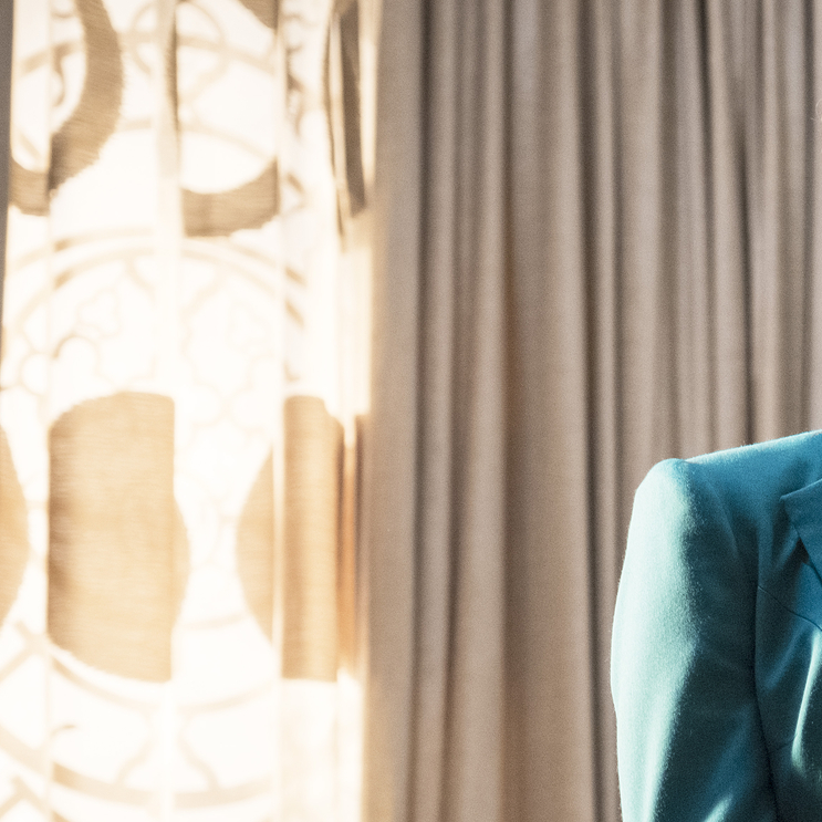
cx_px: 1055
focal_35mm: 145
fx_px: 3896
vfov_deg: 12.0
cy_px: 574
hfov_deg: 11.7
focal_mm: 44.1
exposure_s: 1/100
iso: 2500
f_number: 2.8
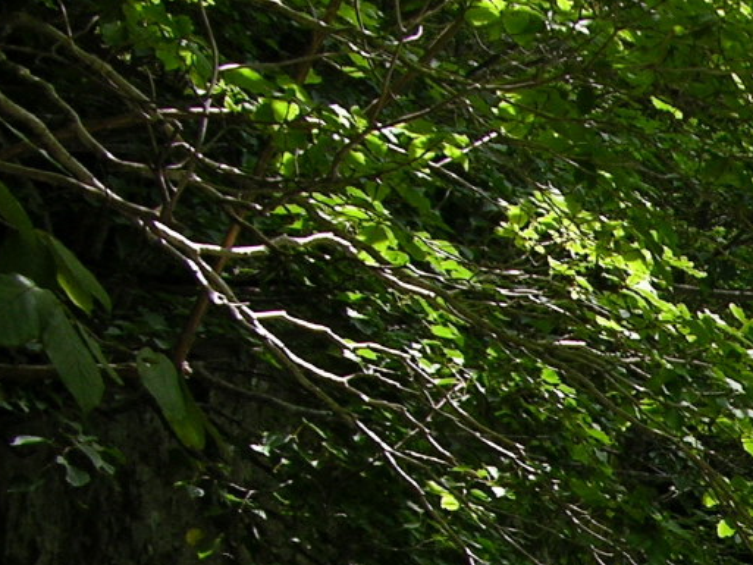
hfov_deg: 13.5
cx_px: 1369
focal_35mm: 131
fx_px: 2850
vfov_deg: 10.9
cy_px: 820
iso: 50
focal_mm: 8.9
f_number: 4
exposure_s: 1/78.2
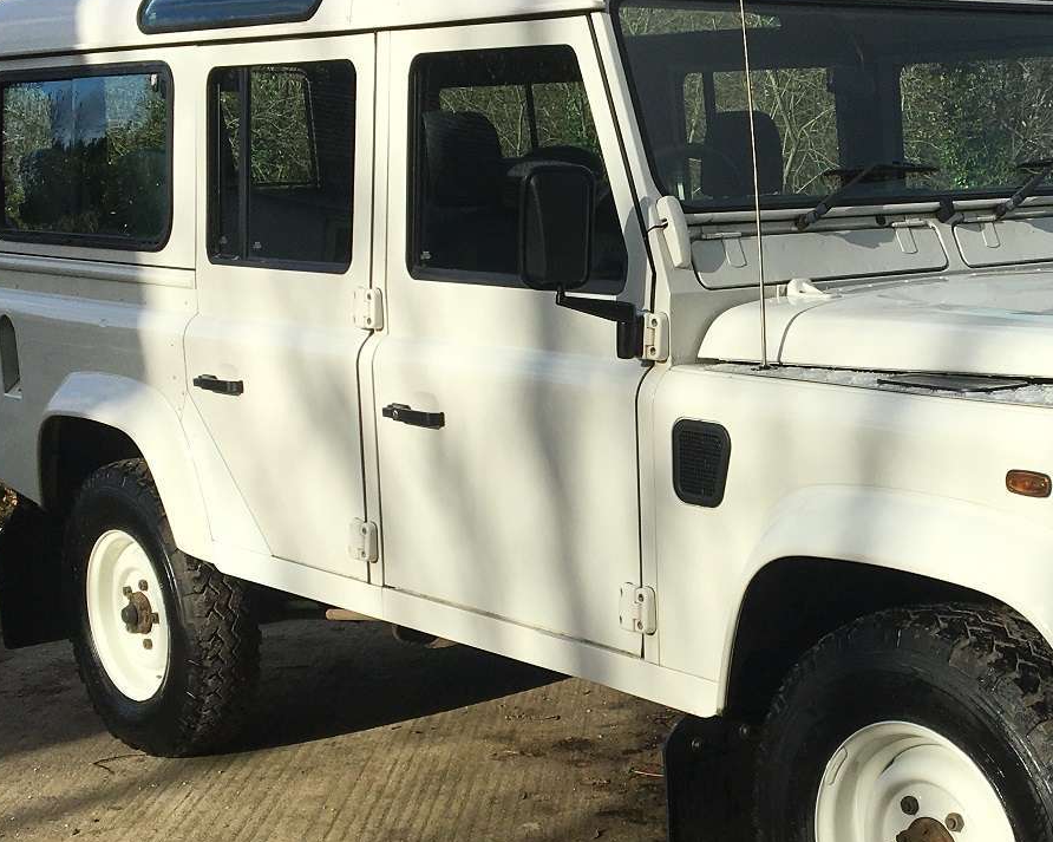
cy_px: 559
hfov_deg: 29.2
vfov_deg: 23.7
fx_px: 1994
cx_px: 760
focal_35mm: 64
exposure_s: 1/1876
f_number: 2.2
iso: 25
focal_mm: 4.15
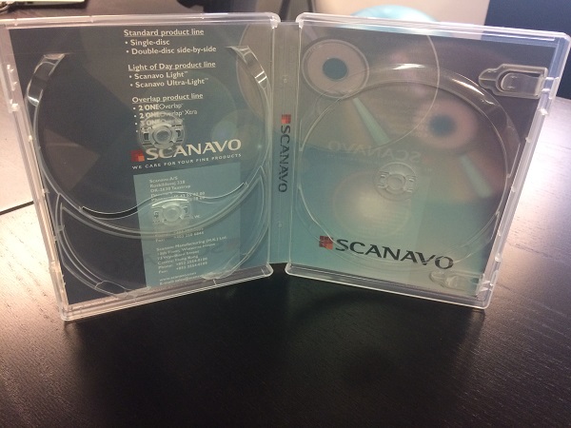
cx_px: 286
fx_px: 478
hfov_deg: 61.7
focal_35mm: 29
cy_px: 214
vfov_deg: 48.2
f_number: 2.2
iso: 200
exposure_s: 1/30
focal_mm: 4.15
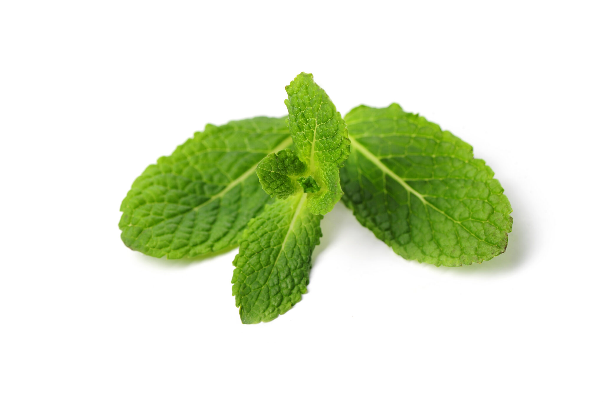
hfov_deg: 19.5
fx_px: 1761
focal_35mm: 105
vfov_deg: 13.0
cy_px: 201
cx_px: 302
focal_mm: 105
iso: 320
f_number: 13
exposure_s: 1/200
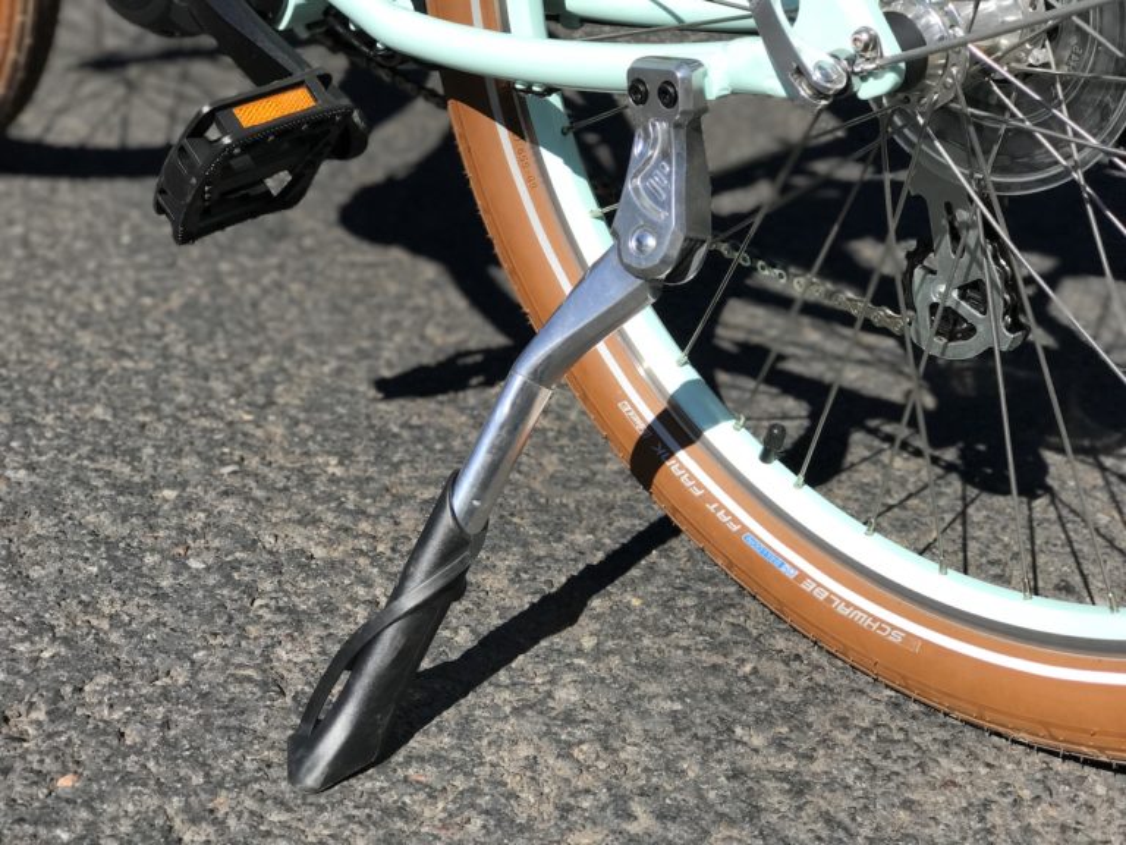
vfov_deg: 25.7
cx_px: 563
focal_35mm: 57
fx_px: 1854
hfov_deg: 33.8
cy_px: 422
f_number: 2.8
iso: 20
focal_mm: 6.6
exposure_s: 1/870
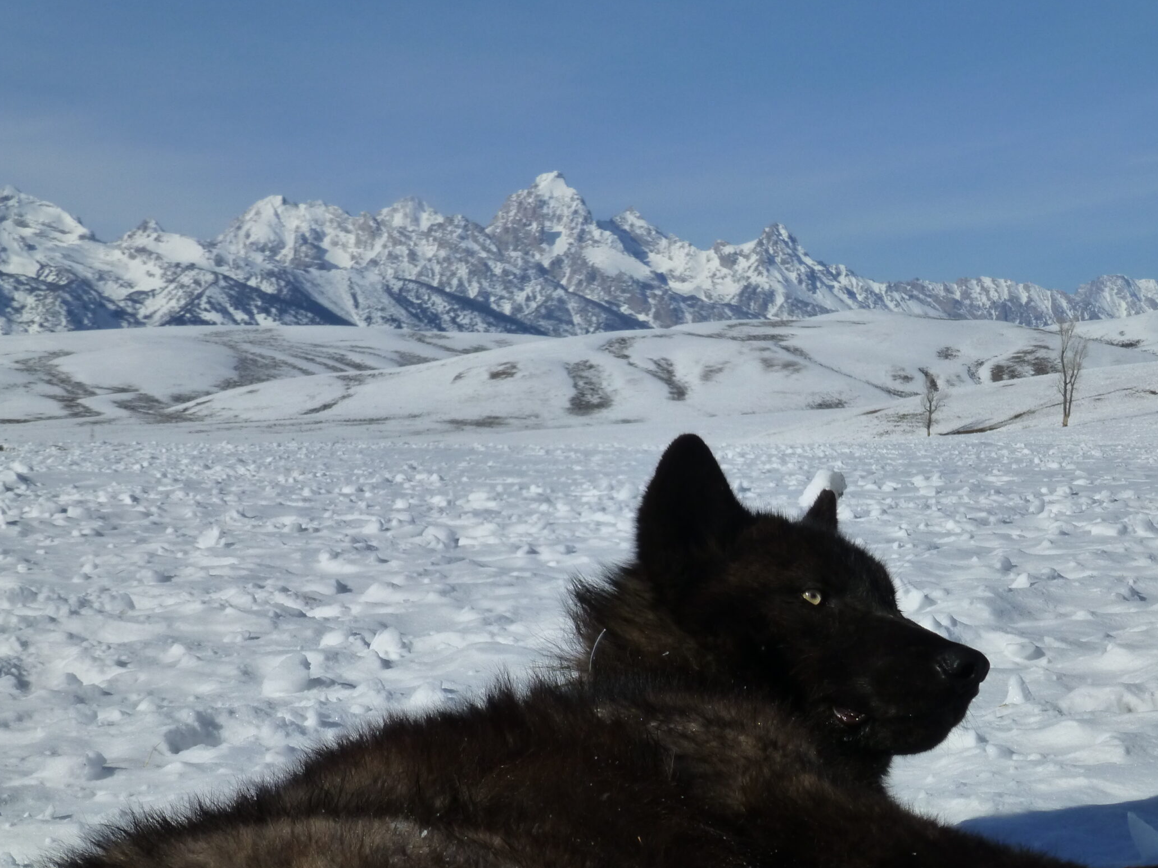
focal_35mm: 82
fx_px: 2743
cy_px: 515
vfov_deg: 18.0
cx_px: 652
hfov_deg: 23.8
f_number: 5.6
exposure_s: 1/2000
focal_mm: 11.7
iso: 160
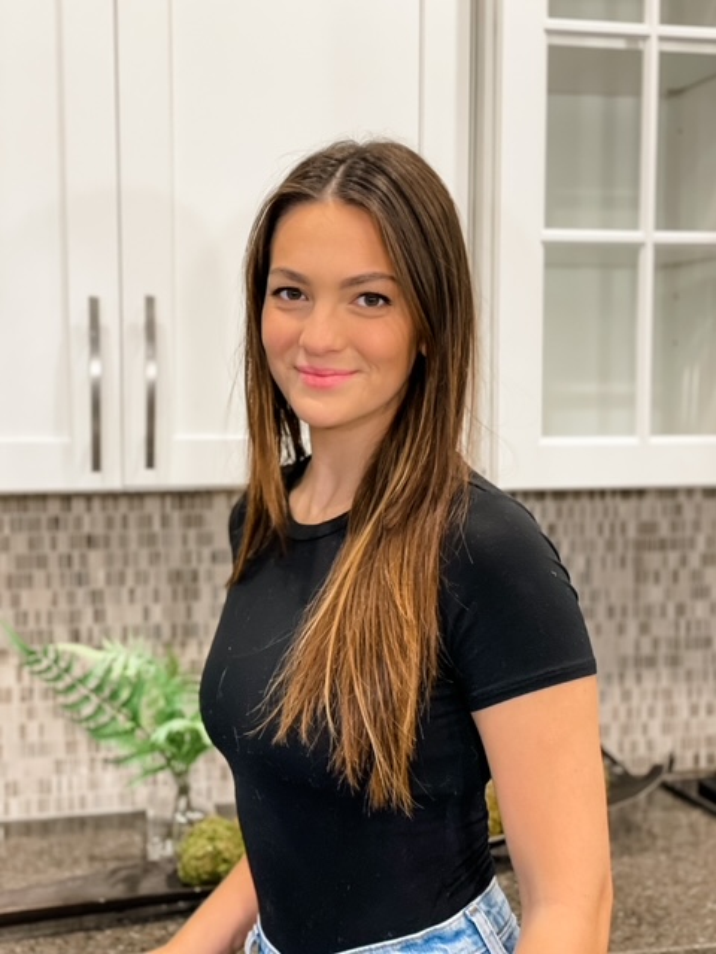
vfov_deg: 36.8
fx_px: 1434
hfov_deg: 28.0
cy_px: 477
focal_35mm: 52
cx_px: 358
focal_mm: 6
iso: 160
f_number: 2
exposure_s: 1/40
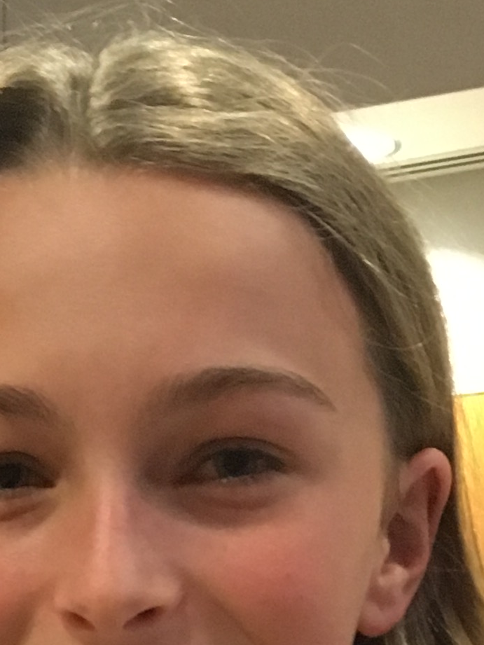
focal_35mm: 127
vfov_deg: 13.4
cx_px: 5
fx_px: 2367
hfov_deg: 11.6
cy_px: 1264
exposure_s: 1/15
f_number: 2.2
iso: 250
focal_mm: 4.15
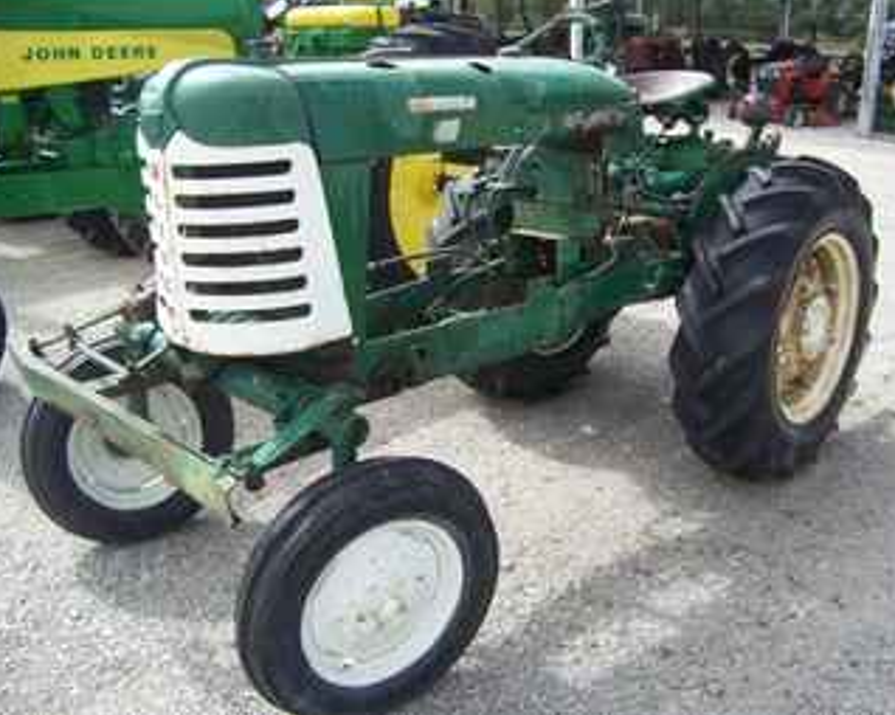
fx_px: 1006
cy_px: 355
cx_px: 467
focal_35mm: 38
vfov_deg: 39.1
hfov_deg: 48.0
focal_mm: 5.85
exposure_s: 1/400
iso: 64
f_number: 2.8
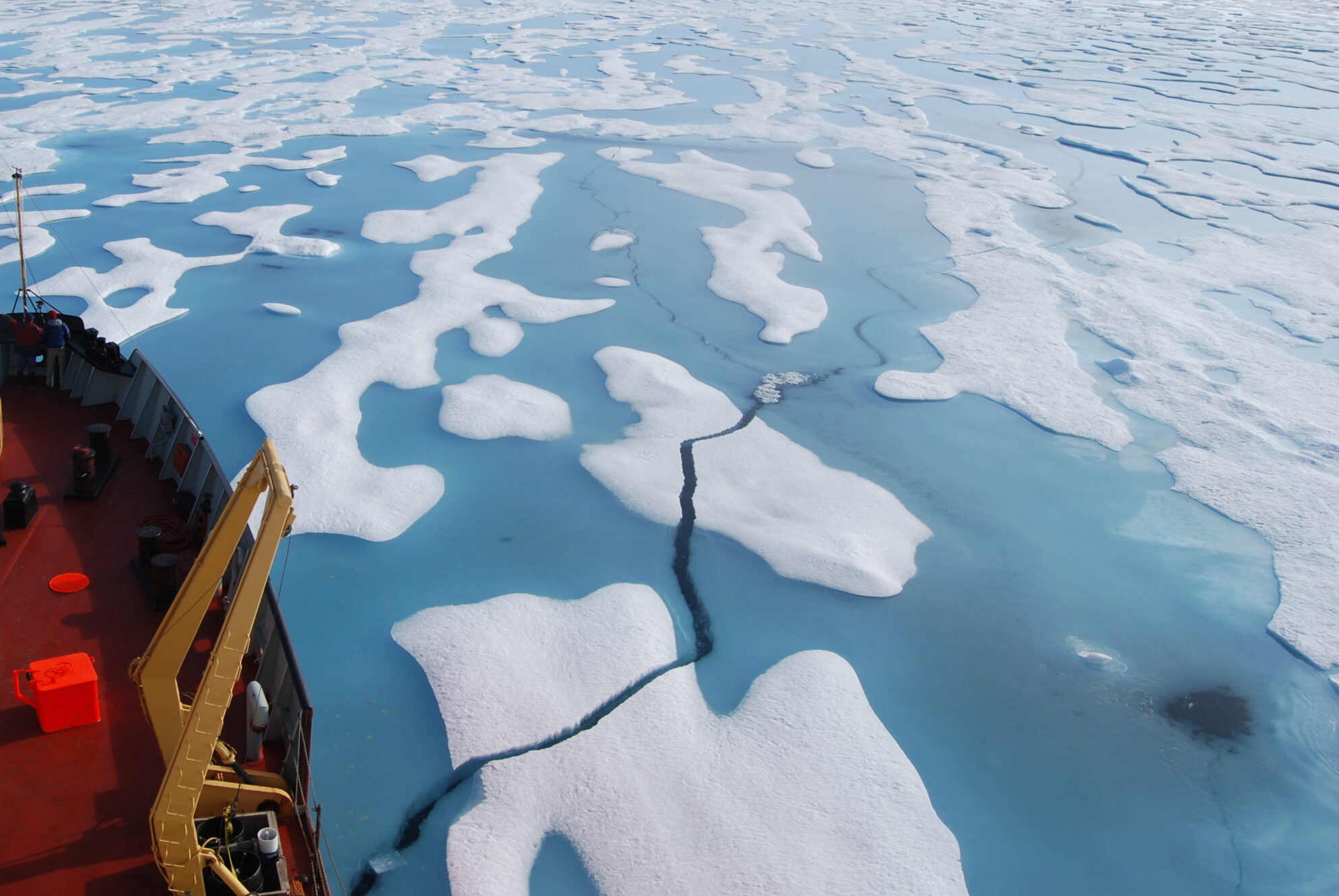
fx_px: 1303
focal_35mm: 35
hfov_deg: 53.6
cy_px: 373
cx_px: 481
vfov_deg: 37.8
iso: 100
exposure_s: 1/250
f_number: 8
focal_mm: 18
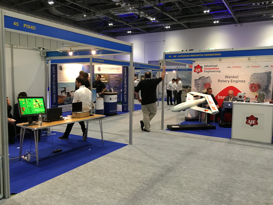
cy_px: 102
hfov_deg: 61.7
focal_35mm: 29
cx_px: 136
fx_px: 229
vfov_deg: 48.2
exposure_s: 1/33
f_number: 2.2
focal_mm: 4.15
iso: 160
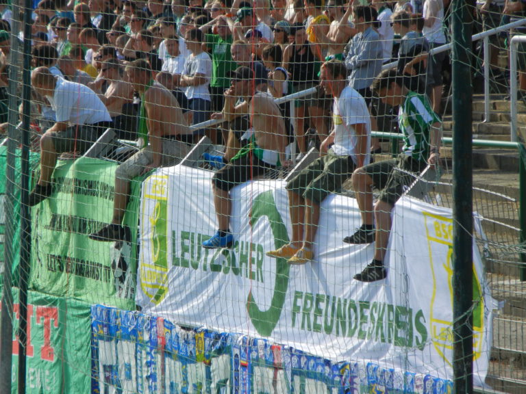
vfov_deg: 5.0
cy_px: 197
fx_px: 4559
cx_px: 263
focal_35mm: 300
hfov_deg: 6.6
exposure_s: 1/476
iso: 160
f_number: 5.6
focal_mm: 54
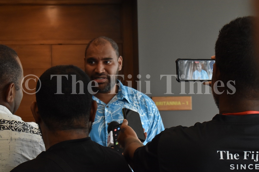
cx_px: 130
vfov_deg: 16.6
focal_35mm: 82
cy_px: 86
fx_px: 593
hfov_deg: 24.6
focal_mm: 55
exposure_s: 1/200
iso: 1600
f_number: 8
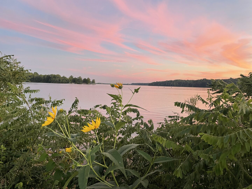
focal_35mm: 26
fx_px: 189
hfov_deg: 67.3
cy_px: 94
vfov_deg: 53.1
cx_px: 126
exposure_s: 1/76
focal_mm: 4.2
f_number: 1.6
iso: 125
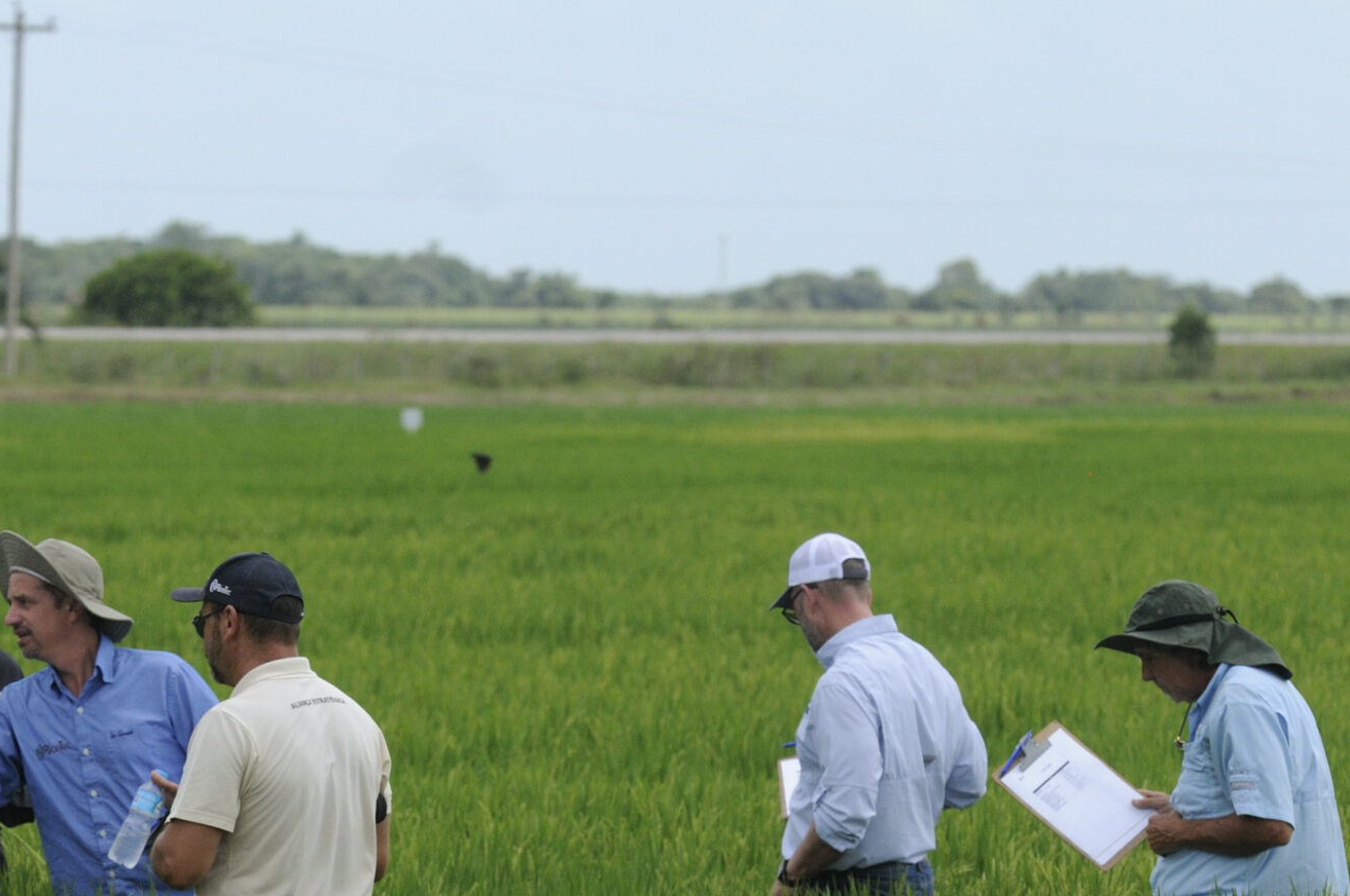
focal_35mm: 395
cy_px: 783
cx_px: 358
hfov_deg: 5.2
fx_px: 14797
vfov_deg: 3.5
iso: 400
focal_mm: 135
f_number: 5.6
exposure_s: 1/1600
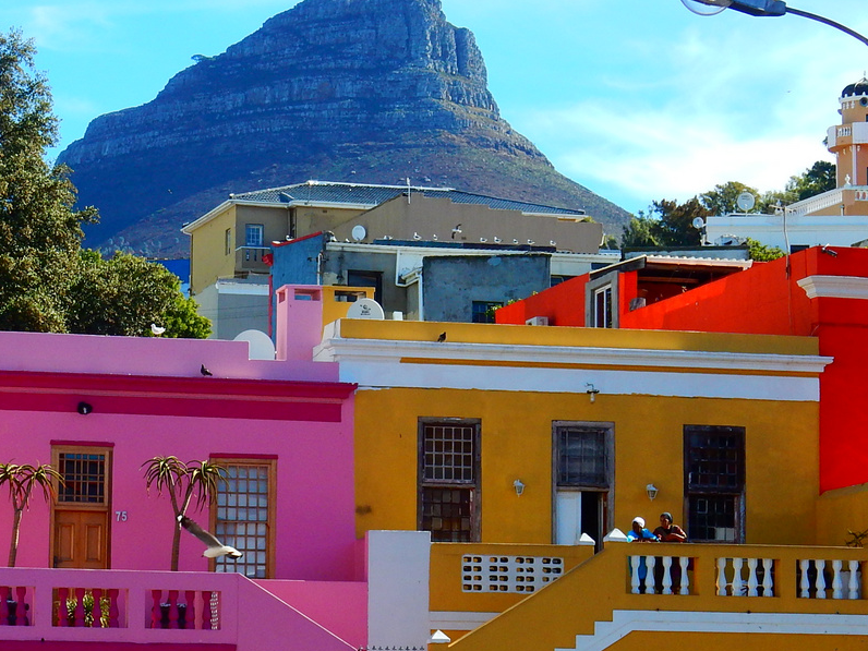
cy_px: 347
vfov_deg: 9.8
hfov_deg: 13.0
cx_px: 230
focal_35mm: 152
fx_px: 3811
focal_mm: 14.9
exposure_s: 1/500
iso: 125
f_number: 5
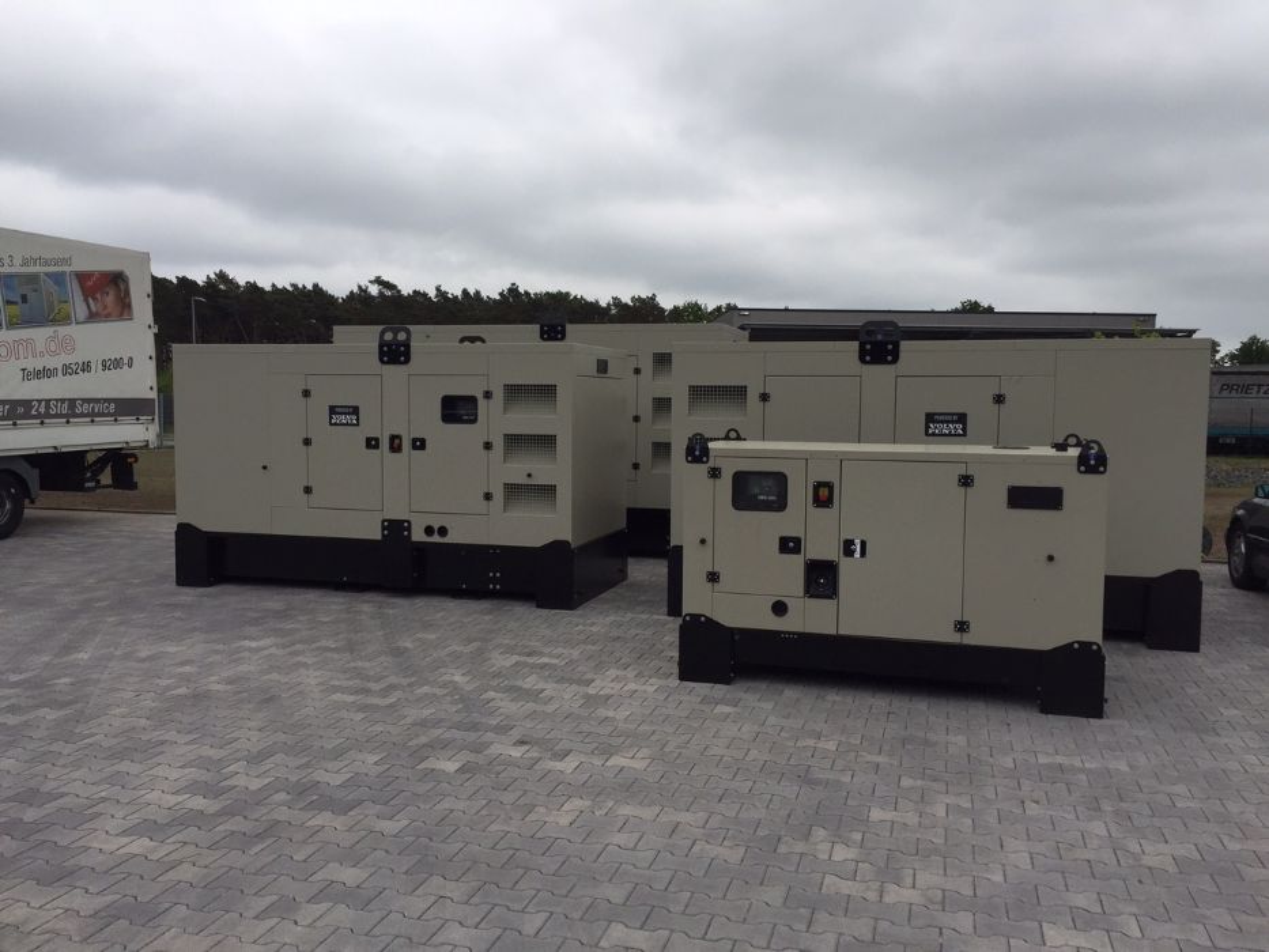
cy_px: 476
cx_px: 634
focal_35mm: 29
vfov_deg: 48.2
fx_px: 1063
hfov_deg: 61.7
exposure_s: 1/682
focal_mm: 4.15
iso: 32
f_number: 2.2
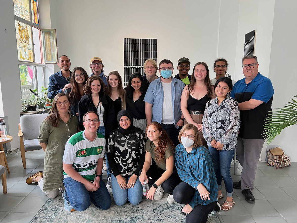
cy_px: 112
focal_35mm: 26
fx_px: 223
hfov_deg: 67.3
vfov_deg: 53.1
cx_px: 148
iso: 125
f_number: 1.5
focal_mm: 5.7
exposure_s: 1/93
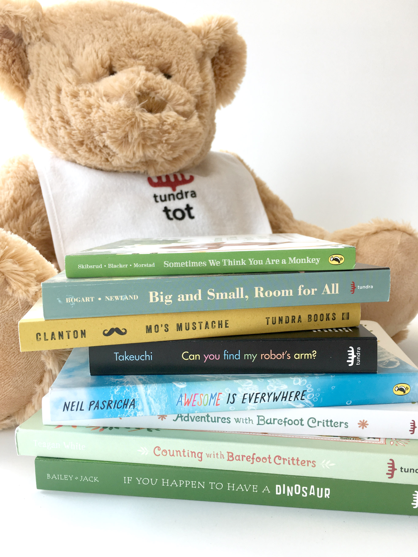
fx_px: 467
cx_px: 209
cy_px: 278
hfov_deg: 48.2
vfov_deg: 61.7
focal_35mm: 29
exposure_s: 1/60
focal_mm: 4.15
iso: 25
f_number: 2.2
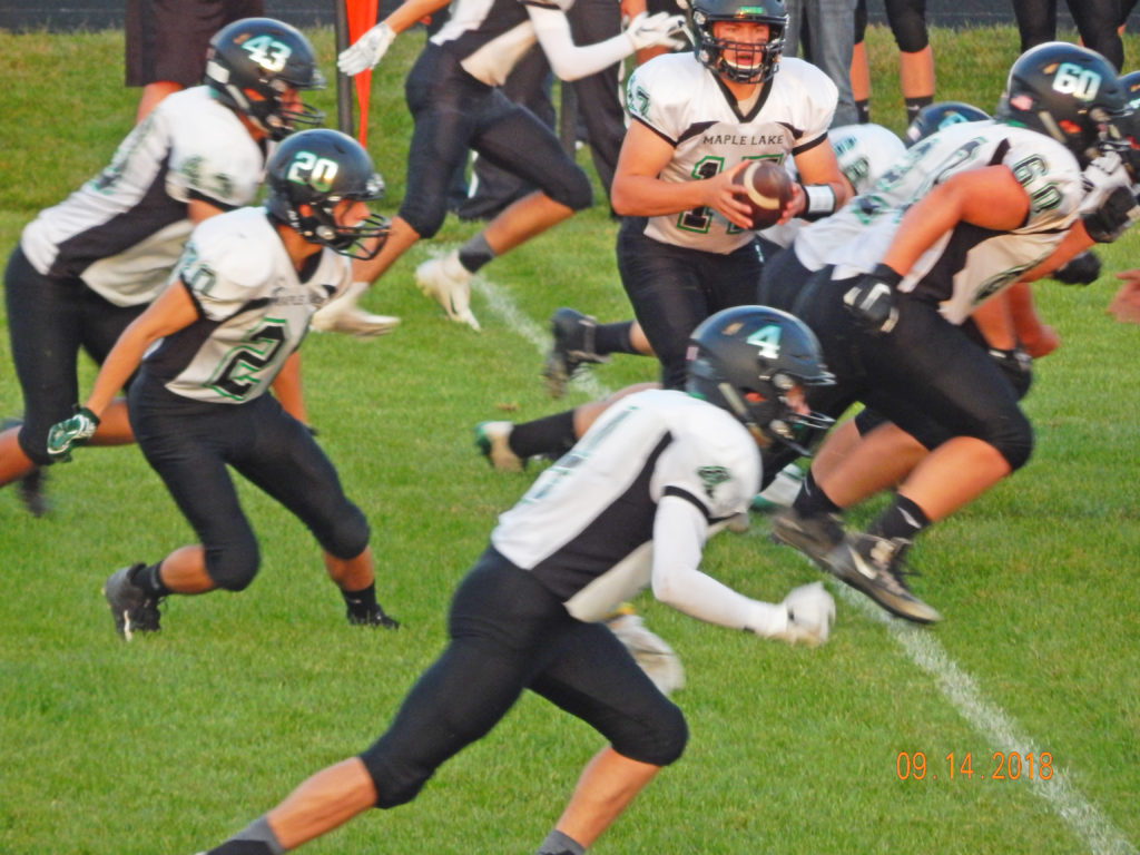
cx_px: 570
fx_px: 22230
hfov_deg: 2.9
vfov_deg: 2.2
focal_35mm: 675
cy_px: 428
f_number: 5.8
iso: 320
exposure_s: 1/125
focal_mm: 120
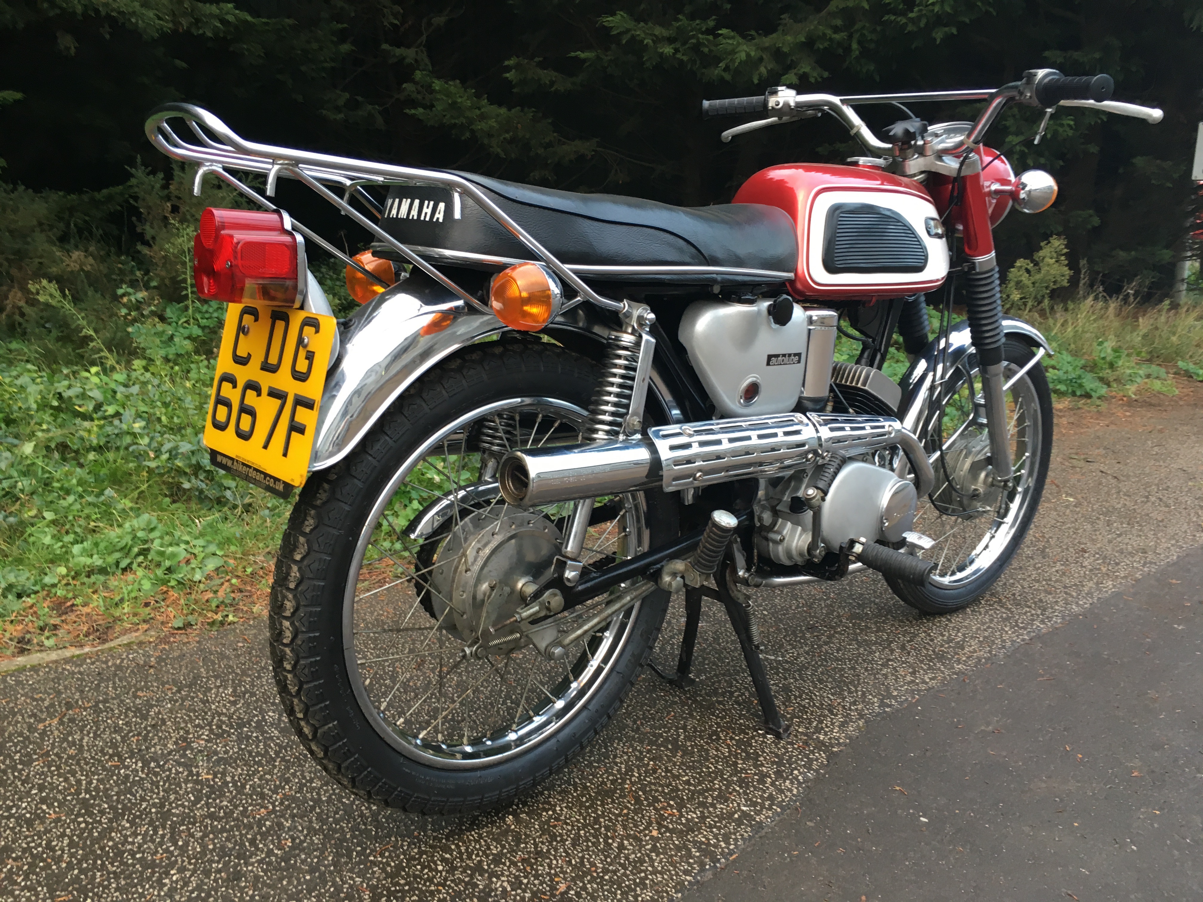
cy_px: 451
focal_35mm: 29
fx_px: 1008
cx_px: 602
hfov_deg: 61.7
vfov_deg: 48.2
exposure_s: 1/33
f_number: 2.2
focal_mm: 4.15
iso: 64
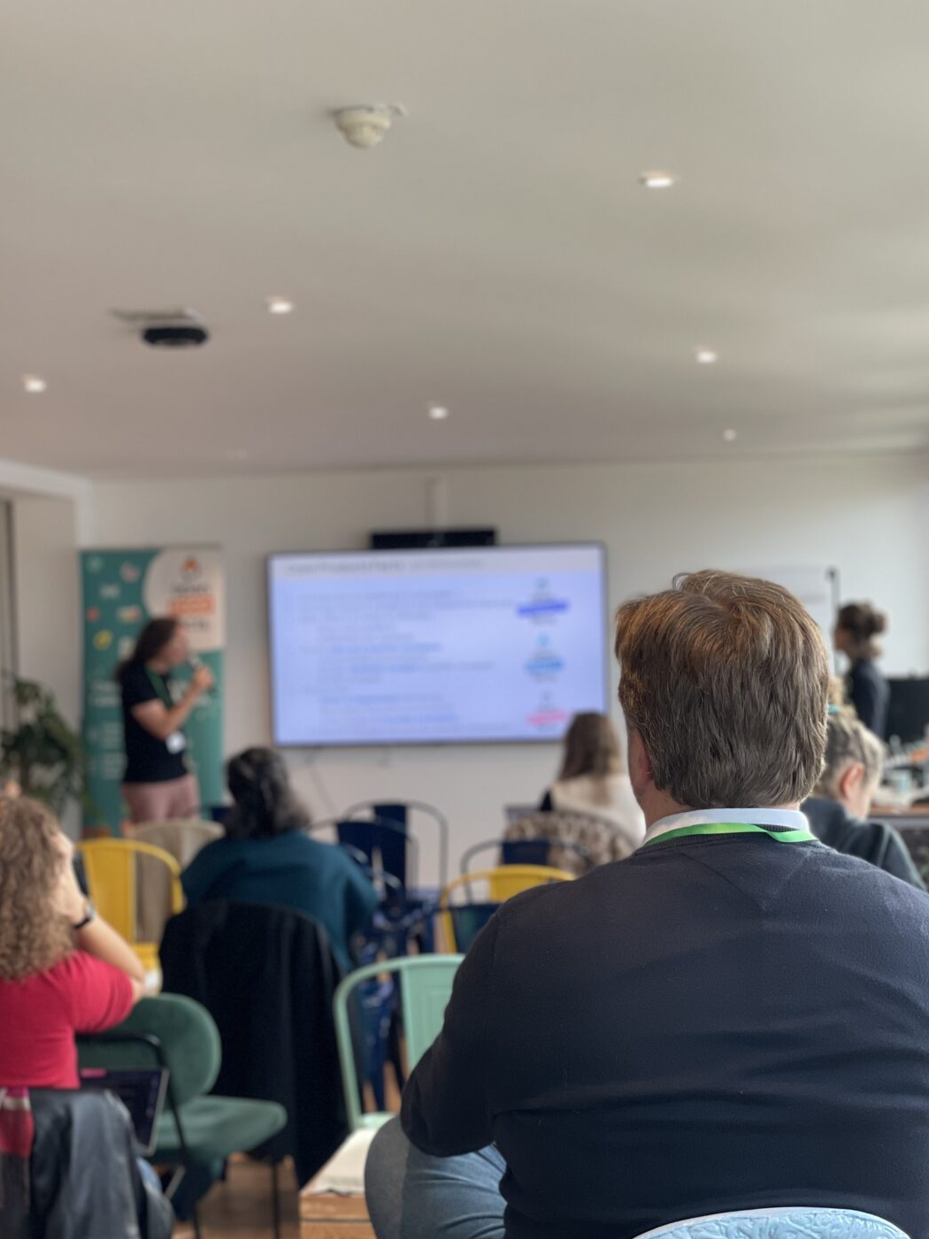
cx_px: 447
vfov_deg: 31.6
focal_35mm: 61
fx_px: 2184
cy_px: 720
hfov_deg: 24.0
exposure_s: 1/122
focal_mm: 6
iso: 80
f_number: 2
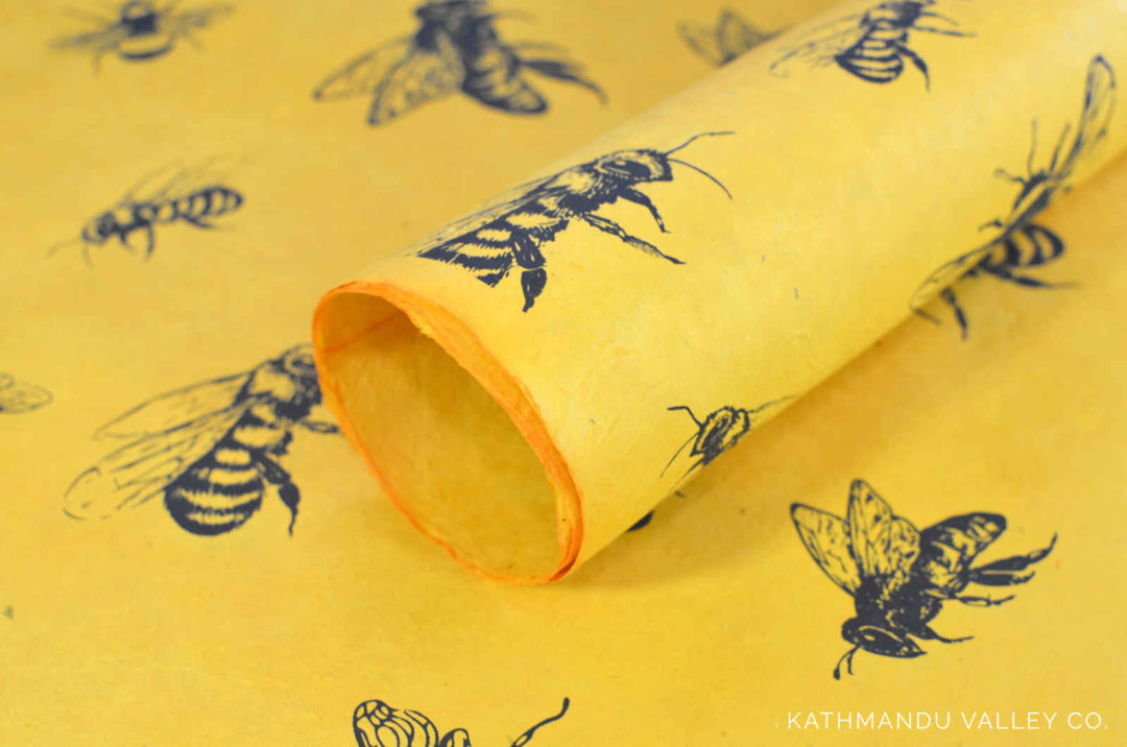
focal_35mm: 52
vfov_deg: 25.7
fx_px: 1641
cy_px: 374
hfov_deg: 37.9
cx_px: 564
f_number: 4
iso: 360
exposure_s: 1/60
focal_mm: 35
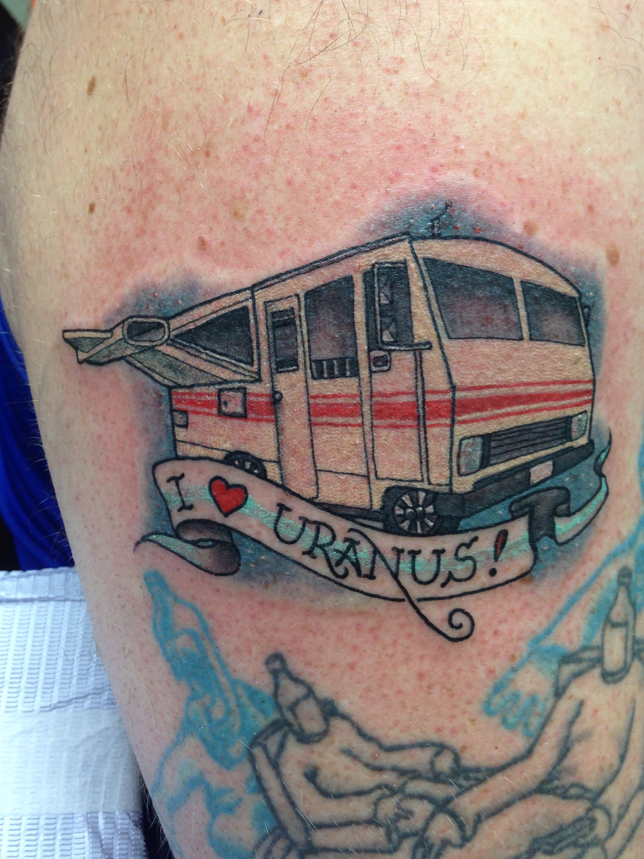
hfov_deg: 37.7
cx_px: 355
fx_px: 943
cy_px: 378
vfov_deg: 48.9
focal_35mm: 38
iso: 64
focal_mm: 4.12
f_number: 2.4
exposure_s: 1/30
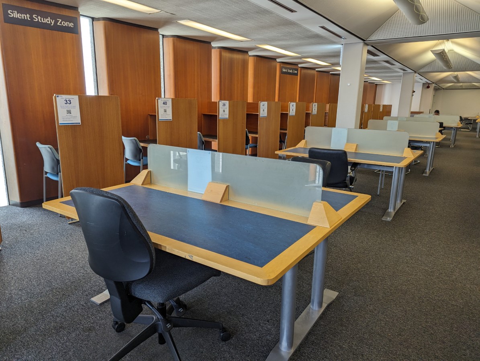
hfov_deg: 71.5
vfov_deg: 56.9
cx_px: 240
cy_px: 180
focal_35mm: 24
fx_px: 333
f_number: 1.85
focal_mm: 6.81
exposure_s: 1/100
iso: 59
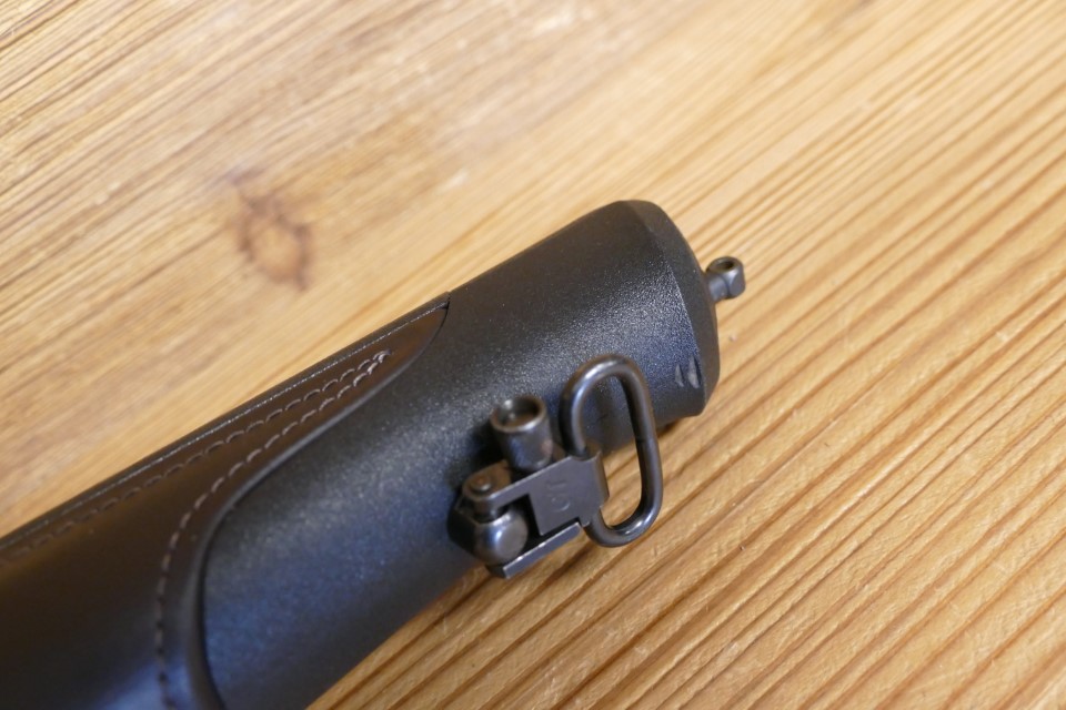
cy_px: 355
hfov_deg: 50.7
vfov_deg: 35.1
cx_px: 533
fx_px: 1125
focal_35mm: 38
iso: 1600
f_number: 3.1
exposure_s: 1/80
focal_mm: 13.7
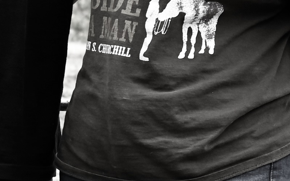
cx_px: 133
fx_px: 3257
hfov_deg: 5.1
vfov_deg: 3.2
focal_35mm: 412
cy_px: -148
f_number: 5.6
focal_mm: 55
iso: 140
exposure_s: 1/250
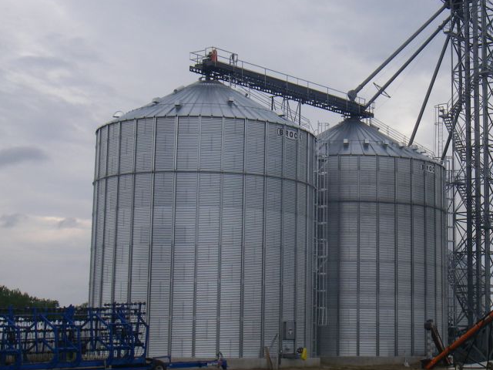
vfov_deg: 19.6
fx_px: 1068
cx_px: 327
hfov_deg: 25.9
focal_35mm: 75
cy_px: 168
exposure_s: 1/160
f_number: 7
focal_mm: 8.1
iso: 64
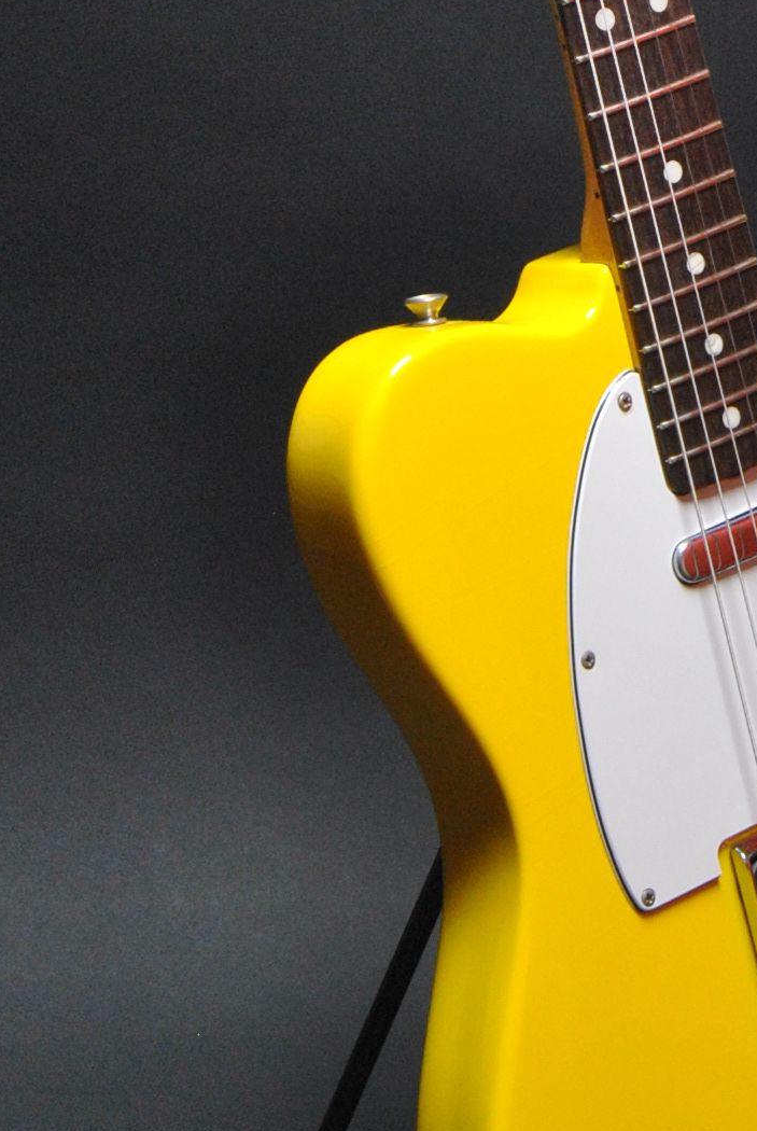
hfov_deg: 8.2
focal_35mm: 166
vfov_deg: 12.2
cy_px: 22
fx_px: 5220
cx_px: 825
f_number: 6.3
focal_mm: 30
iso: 400
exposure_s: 1/5
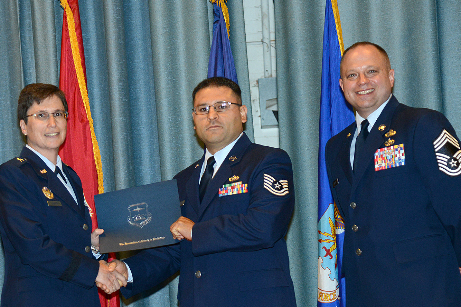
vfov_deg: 11.8
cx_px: 196
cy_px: 176
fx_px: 1486
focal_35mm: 116
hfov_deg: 17.6
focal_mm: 86
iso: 1250
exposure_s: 1/80
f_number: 4
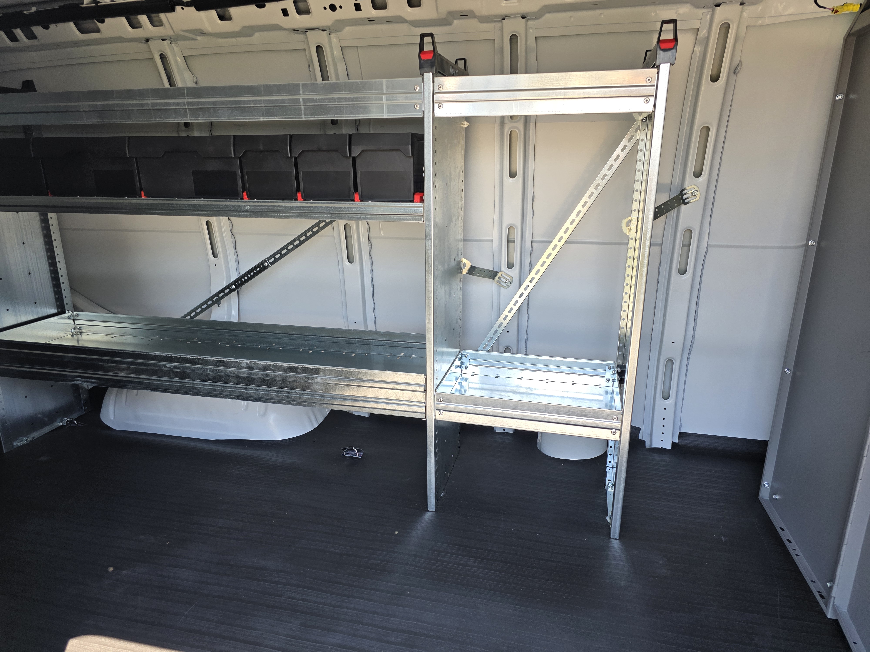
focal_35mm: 23
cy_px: 326
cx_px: 435
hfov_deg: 73.9
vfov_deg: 58.9
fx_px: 578
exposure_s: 1/180
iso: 40
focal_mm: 6.3
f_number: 1.7
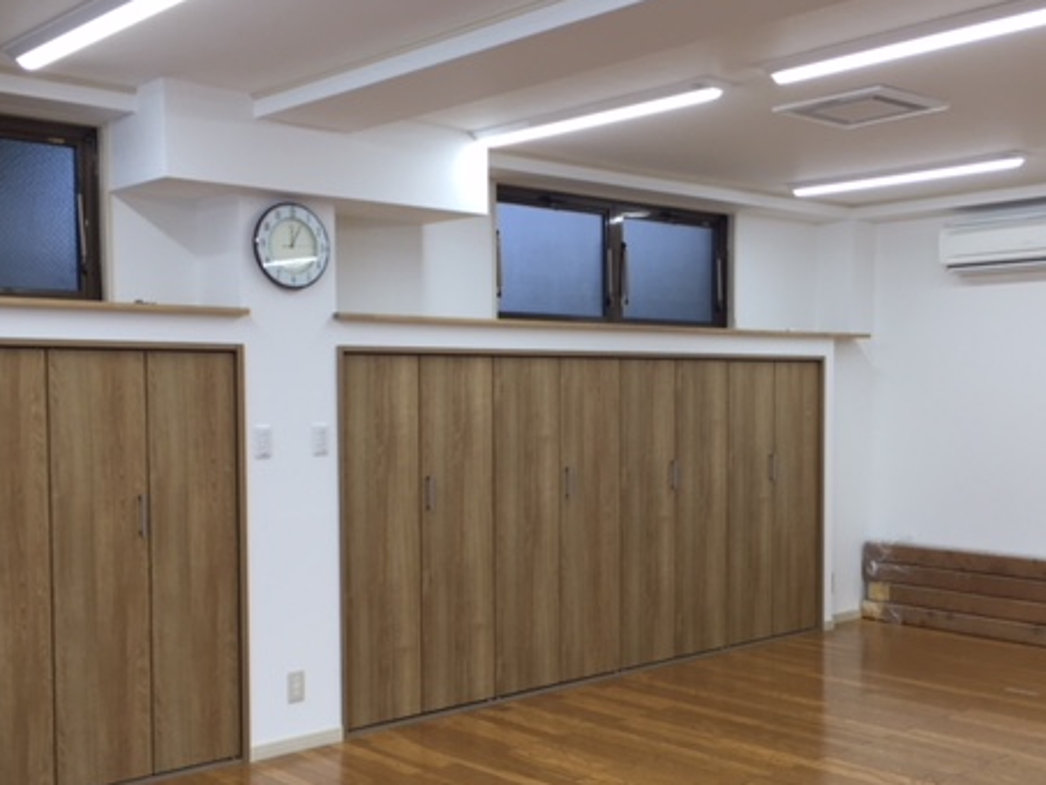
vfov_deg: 35.1
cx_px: 547
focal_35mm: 41
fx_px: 1239
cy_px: 457
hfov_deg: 45.7
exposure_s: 1/60
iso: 40
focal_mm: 4.15
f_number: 2.2
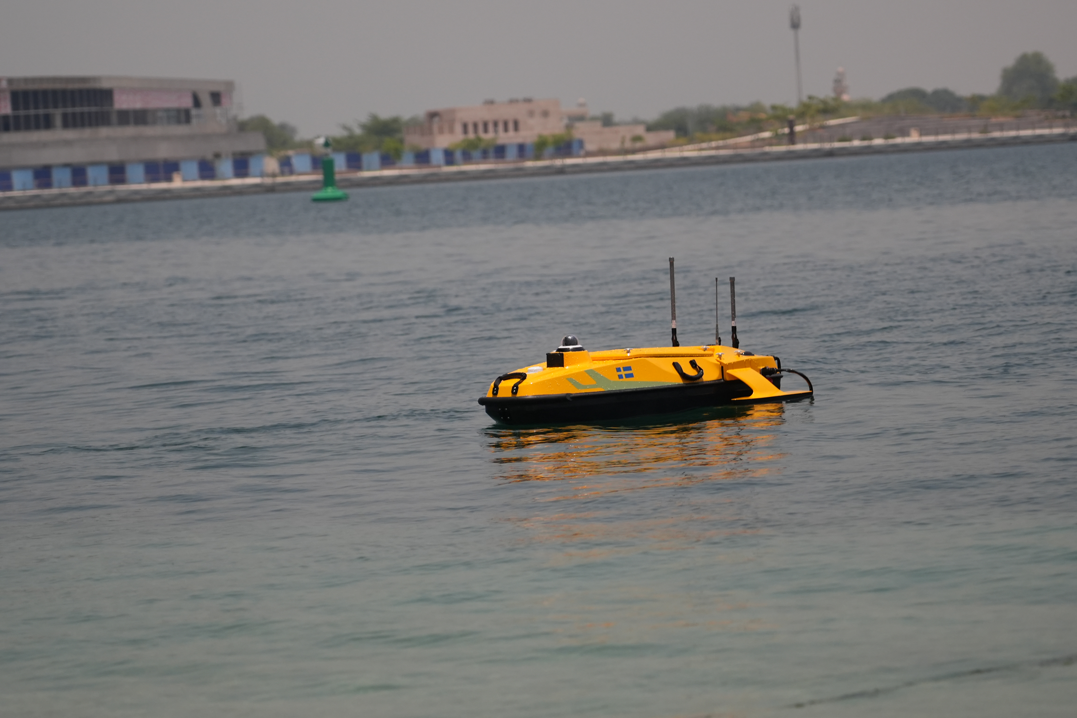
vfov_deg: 8.7
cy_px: 359
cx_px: 538
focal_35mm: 157
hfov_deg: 13.1
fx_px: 4697
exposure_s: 1/100
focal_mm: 105
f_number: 4
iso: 800
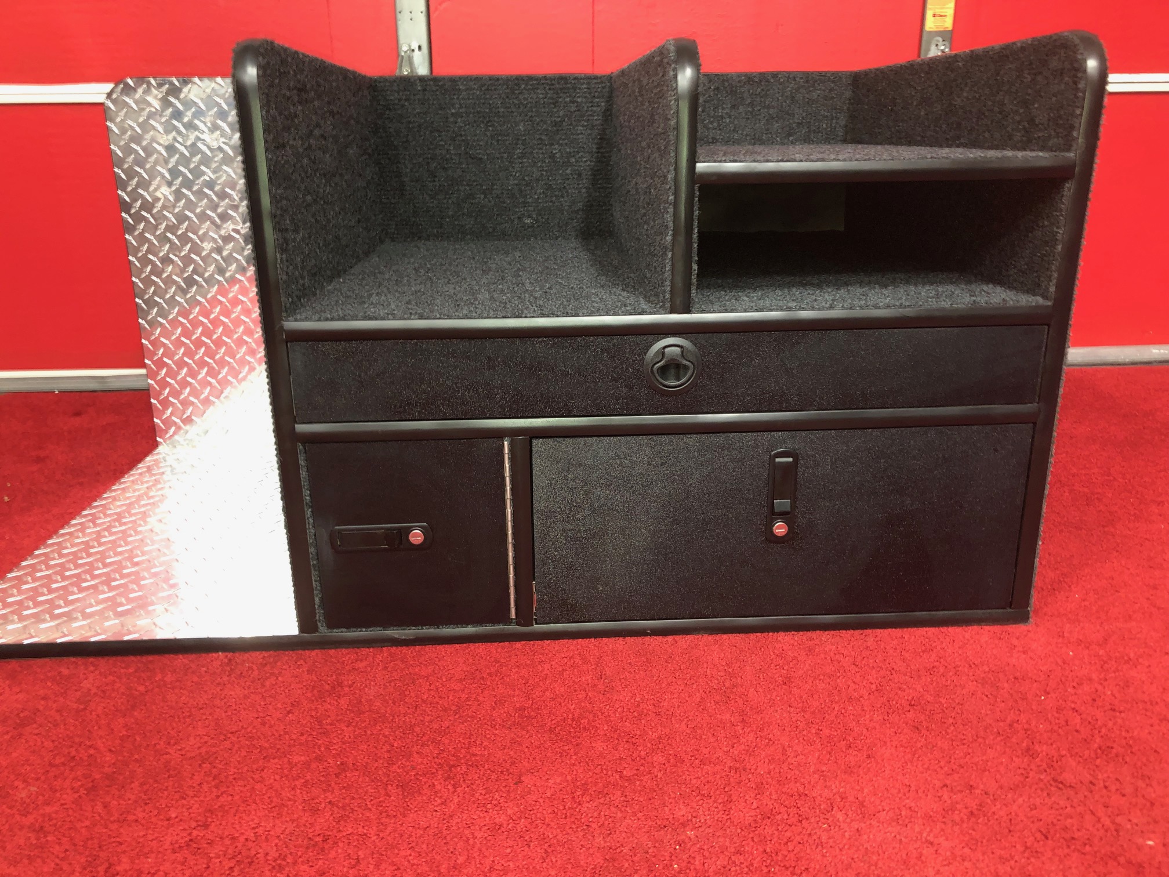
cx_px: 584
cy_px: 438
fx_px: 946
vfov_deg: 49.7
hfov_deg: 63.4
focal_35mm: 28
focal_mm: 3.99
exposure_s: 1/6
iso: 100
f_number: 1.8
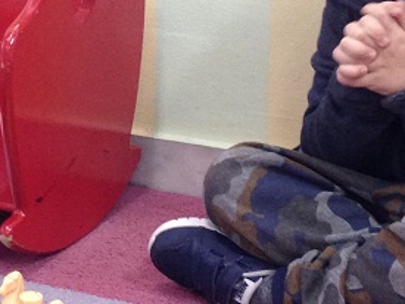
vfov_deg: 10.3
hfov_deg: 13.5
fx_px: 1684
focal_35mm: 144
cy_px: 97
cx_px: 1
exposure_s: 1/20
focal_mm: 4.12
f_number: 2.4
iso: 125
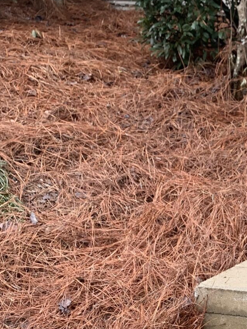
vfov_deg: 23.9
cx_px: 317
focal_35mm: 79
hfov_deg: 17.5
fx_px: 752
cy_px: 313
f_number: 1.8
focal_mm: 4.25
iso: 64
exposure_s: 1/121
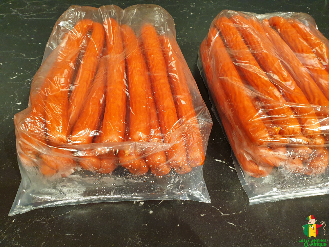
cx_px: 164
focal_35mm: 26
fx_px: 247
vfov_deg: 53.1
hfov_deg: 67.3
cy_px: 124
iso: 320
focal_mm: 4.3
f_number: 2.4
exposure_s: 1/50
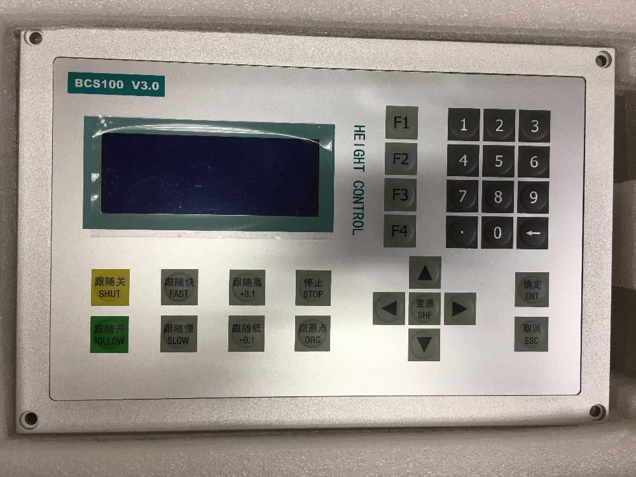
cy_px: 238
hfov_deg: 61.7
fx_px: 533
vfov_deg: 48.2
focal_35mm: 29
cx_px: 318
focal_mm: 4.15
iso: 32
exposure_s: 1/33
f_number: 2.2
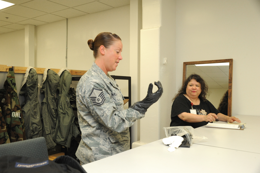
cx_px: 130
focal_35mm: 38
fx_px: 274
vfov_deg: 35.0
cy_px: 86
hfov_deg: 50.7
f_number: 10
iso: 3200
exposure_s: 1/125
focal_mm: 38
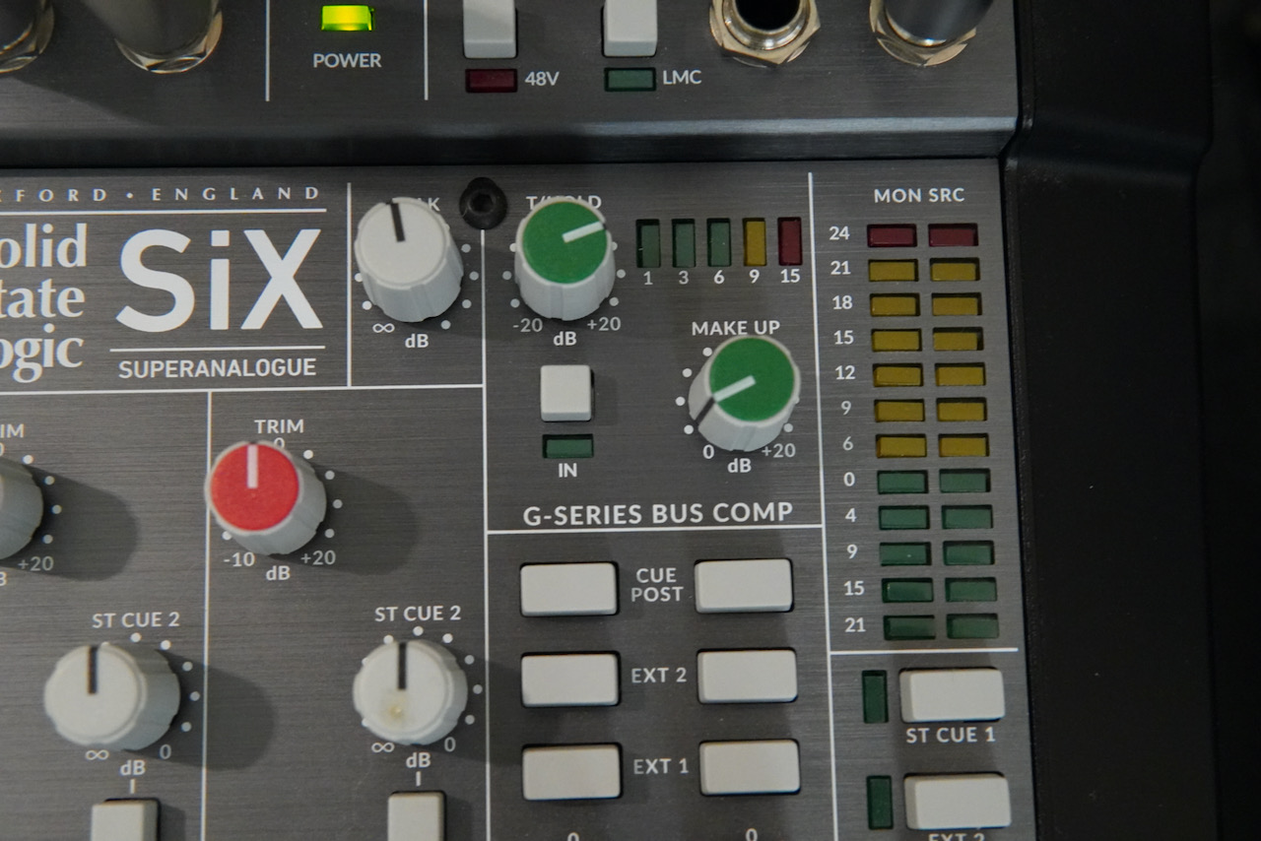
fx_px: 1577
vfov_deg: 29.9
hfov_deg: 43.6
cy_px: 420
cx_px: 630
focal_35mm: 45
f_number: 6.3
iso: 6400
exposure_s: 1/40
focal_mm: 30
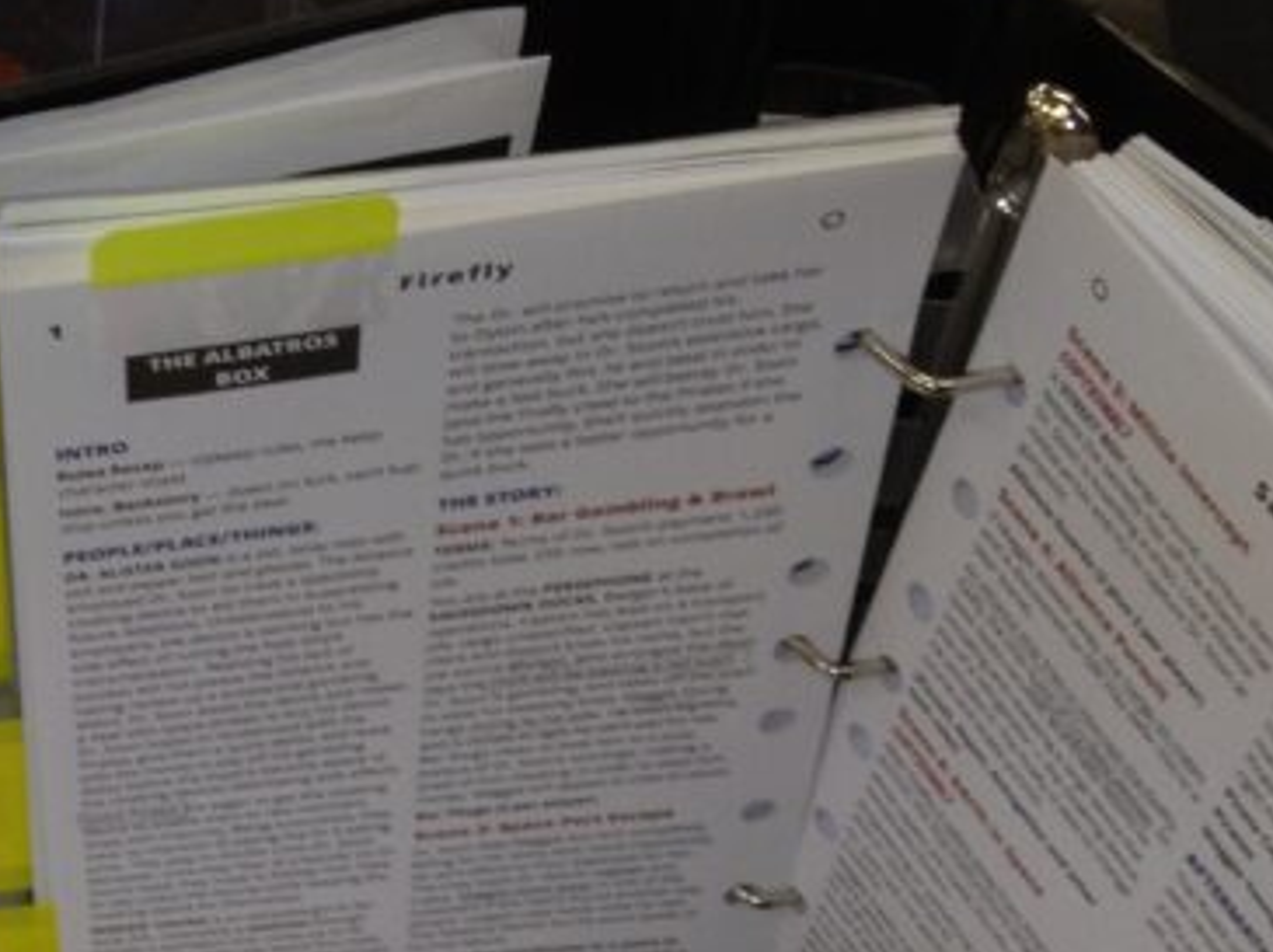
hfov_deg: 19.9
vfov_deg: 14.7
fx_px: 3527
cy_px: 1214
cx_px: 35
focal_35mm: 96
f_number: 2.4
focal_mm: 4.28
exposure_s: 1/48
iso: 64
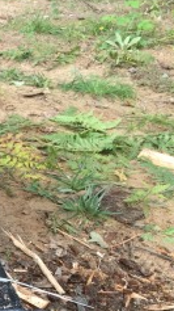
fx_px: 657
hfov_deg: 12.7
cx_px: -199
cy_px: 262
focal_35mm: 80
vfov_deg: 25.9
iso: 40
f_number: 2.2
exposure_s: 1/60
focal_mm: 4.15
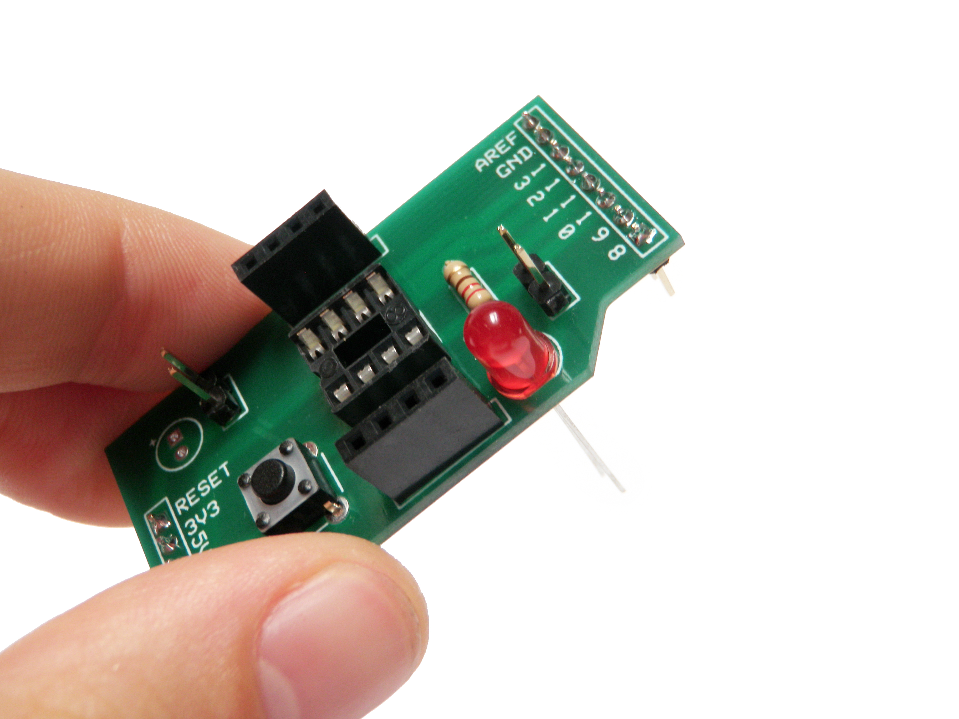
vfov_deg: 39.7
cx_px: 480
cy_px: 360
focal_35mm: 36
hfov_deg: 51.4
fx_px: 997
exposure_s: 1/40
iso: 80
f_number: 4.1
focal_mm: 6.53
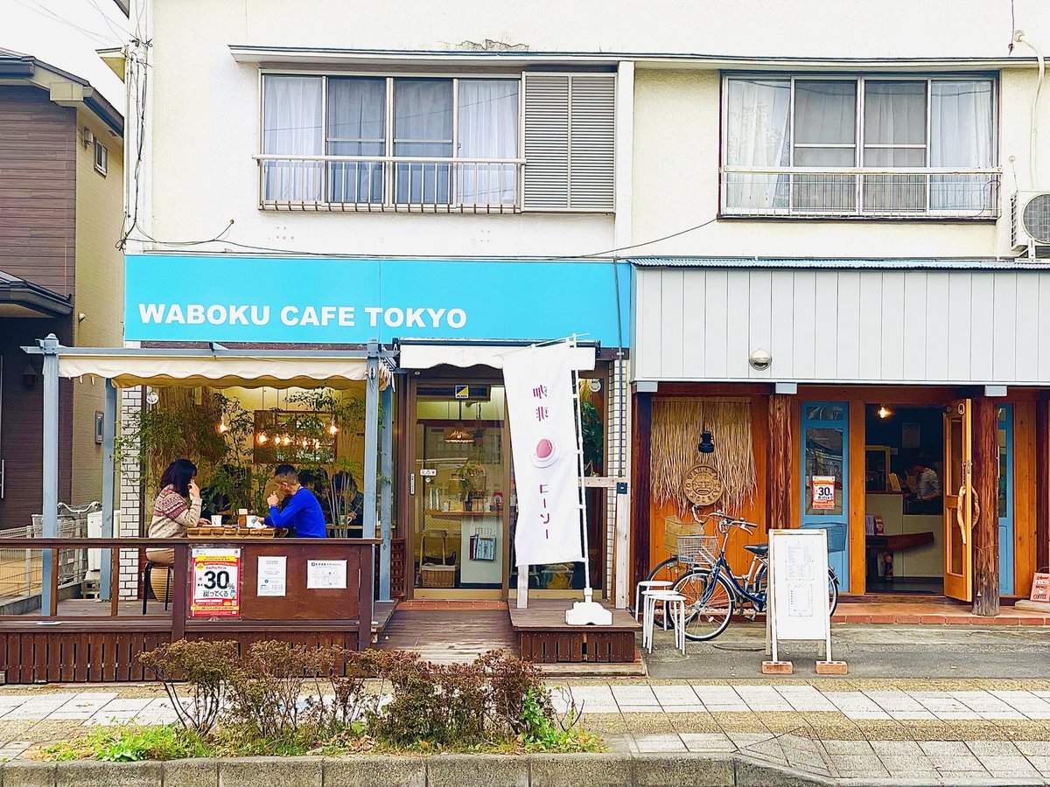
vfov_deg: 22.9
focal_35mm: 64
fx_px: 1941
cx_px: 525
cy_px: 394
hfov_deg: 30.3
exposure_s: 1/121
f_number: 2.2
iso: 40
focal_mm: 7.5
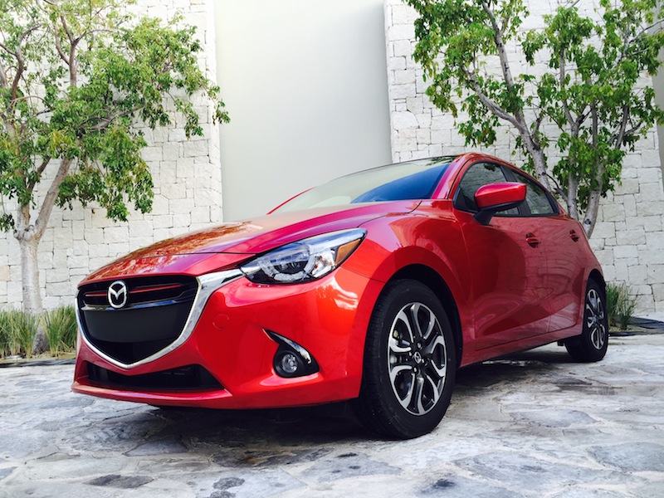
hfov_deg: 61.7
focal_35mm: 29
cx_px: 332
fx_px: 556
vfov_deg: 48.2
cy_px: 249
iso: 32
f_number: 2.2
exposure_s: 1/221
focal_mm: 4.15
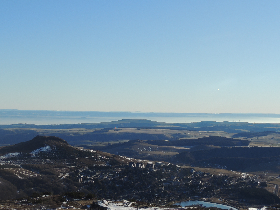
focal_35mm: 69
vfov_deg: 21.3
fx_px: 558
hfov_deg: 28.1
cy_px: 113
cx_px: 170
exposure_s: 1/1250
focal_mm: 8.3
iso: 100
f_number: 3.5
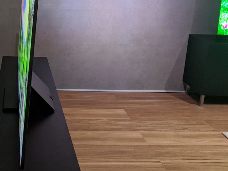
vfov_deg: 27.8
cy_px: 50
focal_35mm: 52
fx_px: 342
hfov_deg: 35.0
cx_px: 28
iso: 157
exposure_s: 1/24.6
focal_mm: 4.44
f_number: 1.8
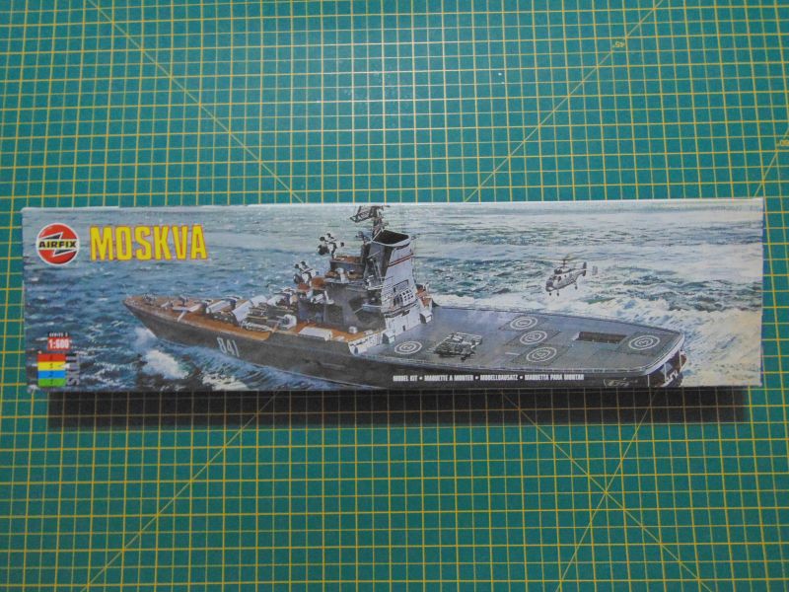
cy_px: 296
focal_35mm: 33
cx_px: 394
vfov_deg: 42.9
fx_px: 752
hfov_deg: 55.4
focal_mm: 5.8
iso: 400
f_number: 3.2
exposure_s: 1/10
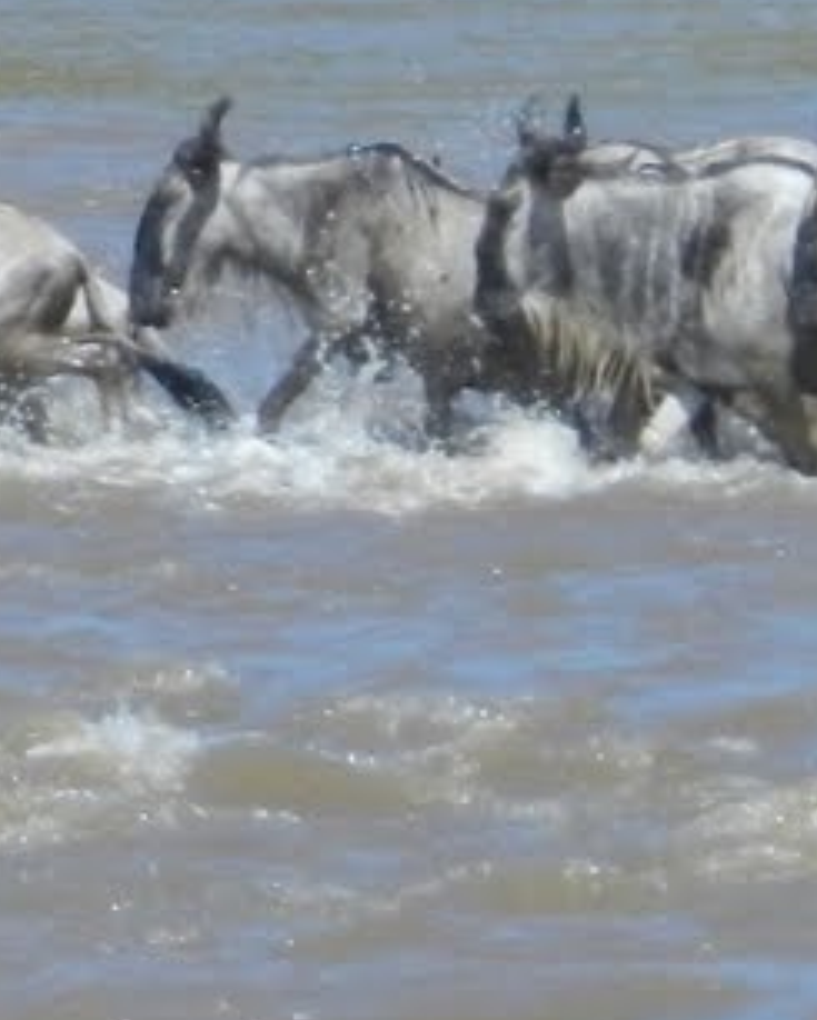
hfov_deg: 0.7
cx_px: -1147
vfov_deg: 0.9
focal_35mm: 2221
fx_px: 67096
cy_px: 190
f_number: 5.6
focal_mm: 77.3
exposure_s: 1/1250
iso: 400
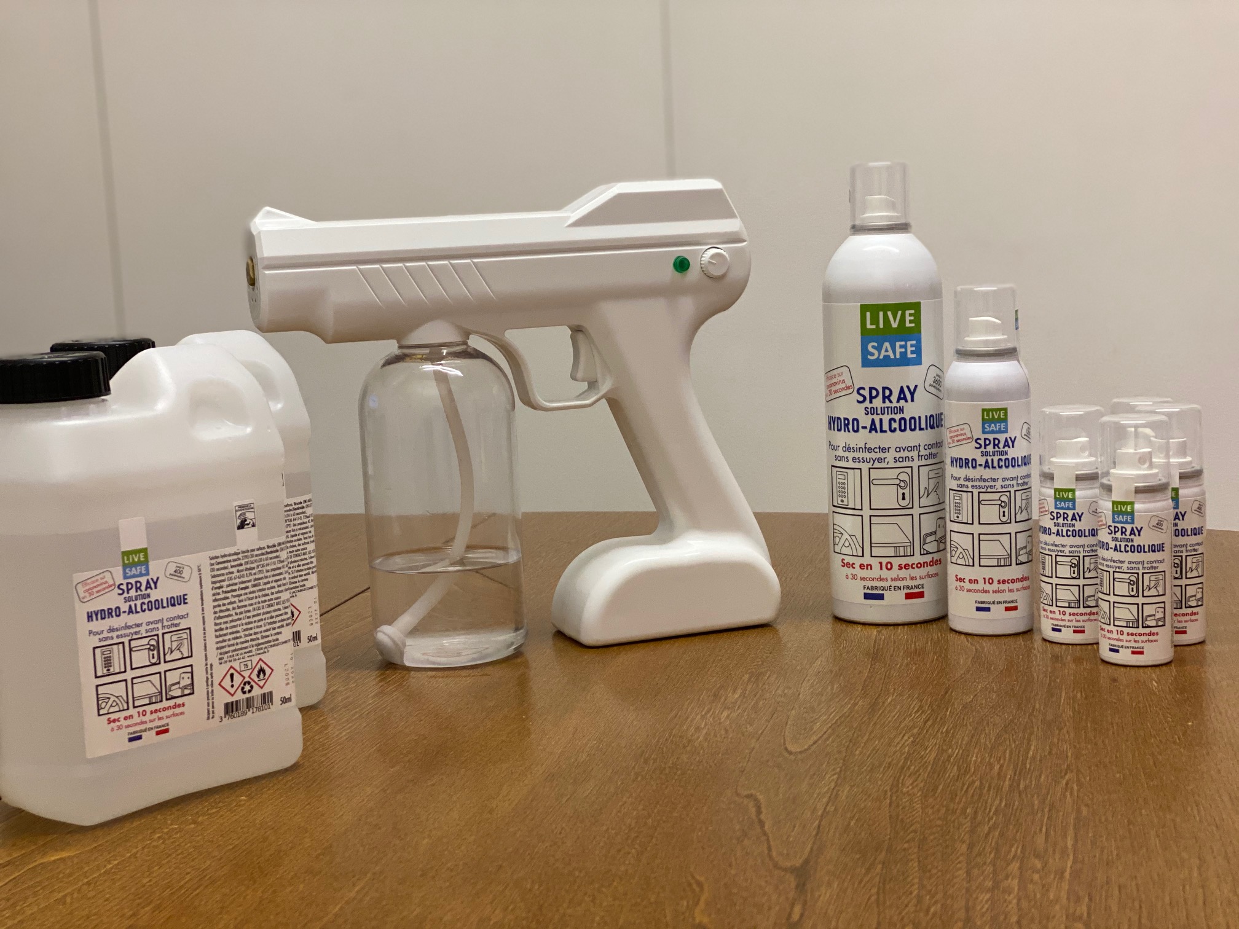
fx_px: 1861
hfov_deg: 36.8
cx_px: 620
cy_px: 464
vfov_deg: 28.0
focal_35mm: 52
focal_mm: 6
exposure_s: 1/50
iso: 160
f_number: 2
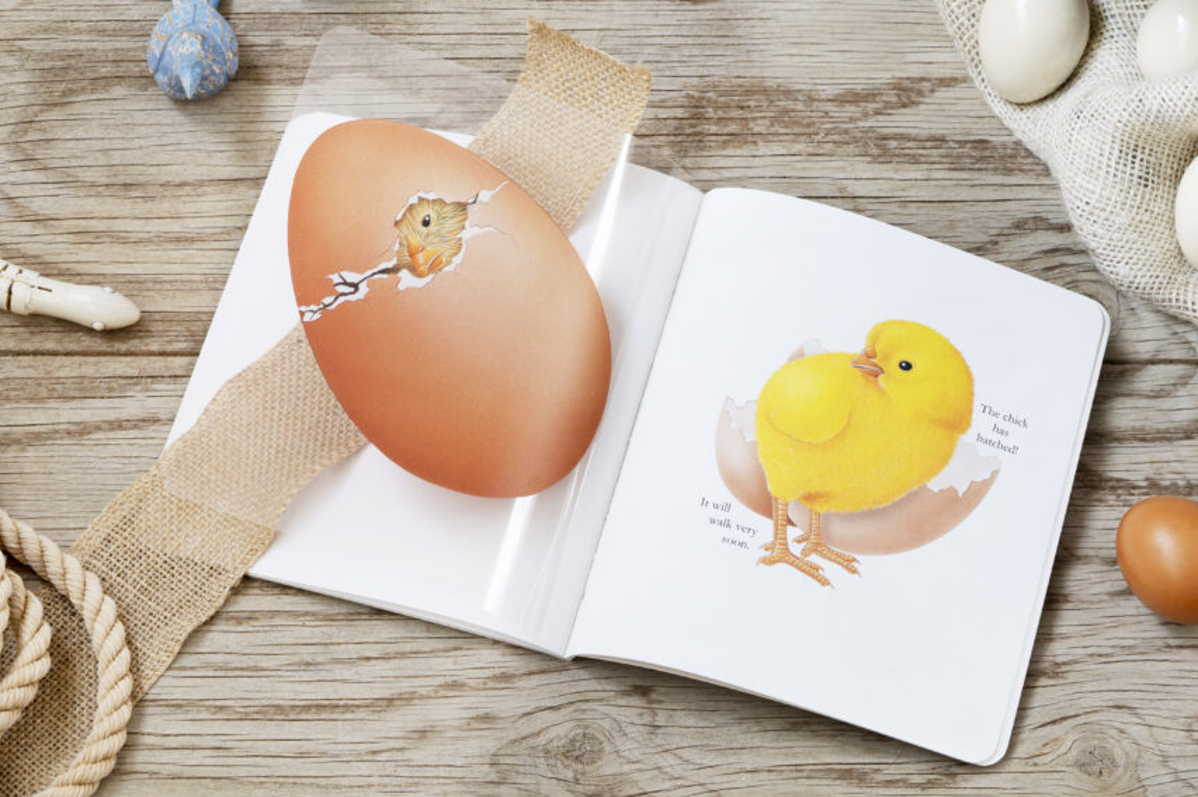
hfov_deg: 18.0
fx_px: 3792
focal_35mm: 114
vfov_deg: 12.0
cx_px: 643
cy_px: 321
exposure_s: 1/10
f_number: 14
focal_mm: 90
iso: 200
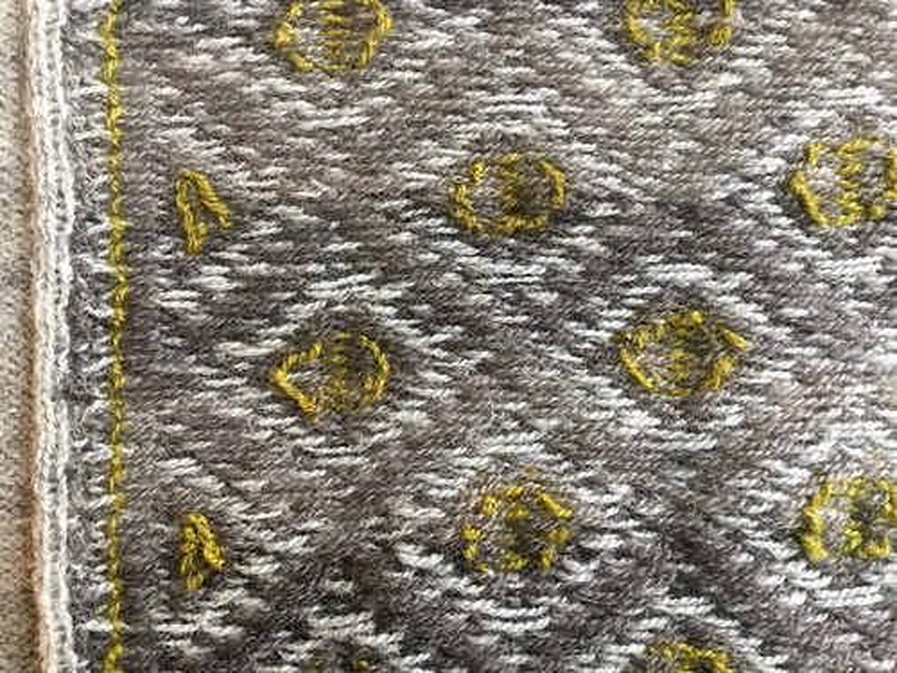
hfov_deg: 58.4
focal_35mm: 31
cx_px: 448
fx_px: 803
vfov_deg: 45.4
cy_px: 336
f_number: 2.4
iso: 125
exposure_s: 1/33
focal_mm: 3.3
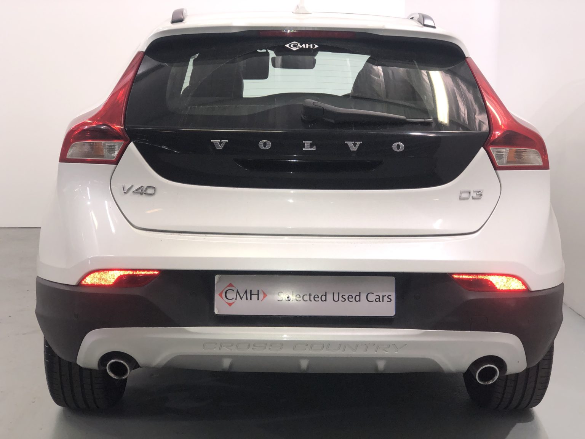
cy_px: 220
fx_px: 963
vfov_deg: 25.7
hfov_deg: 33.8
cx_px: 292
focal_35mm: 57
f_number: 2.8
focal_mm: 6.6
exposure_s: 1/33
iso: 64
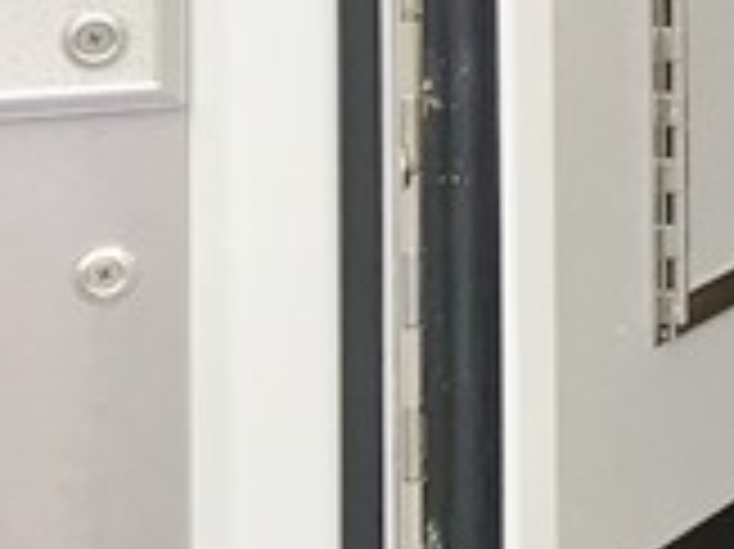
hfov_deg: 8.9
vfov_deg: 8.1
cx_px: 2270
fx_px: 3729
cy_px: -436
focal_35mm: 176
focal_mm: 3.99
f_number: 1.8
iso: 20
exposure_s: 1/151
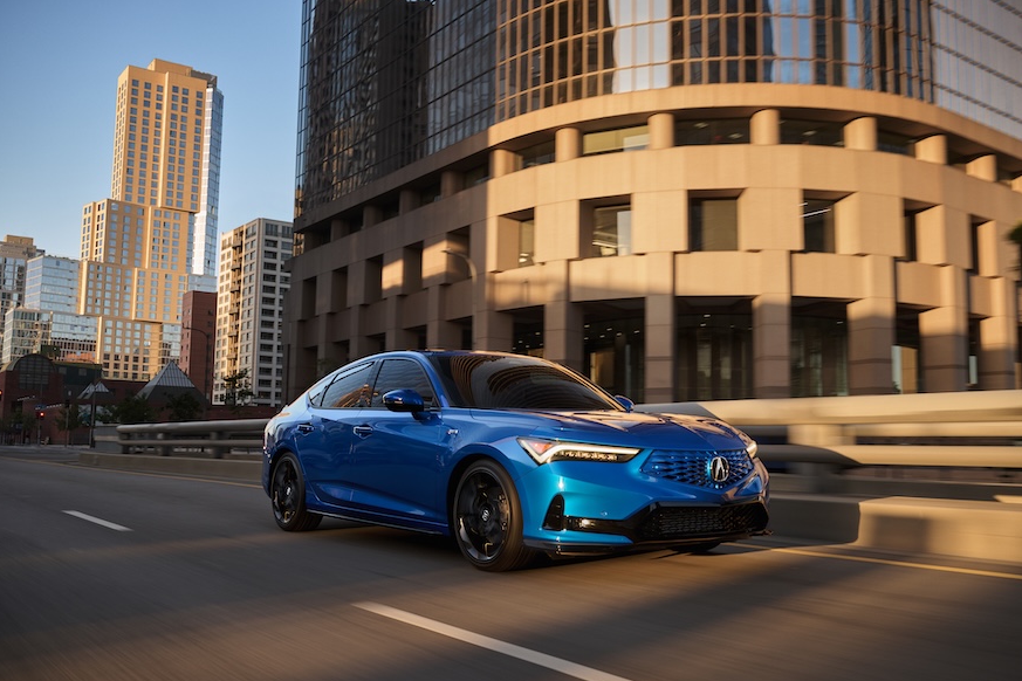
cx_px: 512
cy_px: 346
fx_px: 951
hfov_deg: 56.5
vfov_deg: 39.4
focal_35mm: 34
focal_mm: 32.5
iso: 250
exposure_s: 1/30
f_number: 6.3
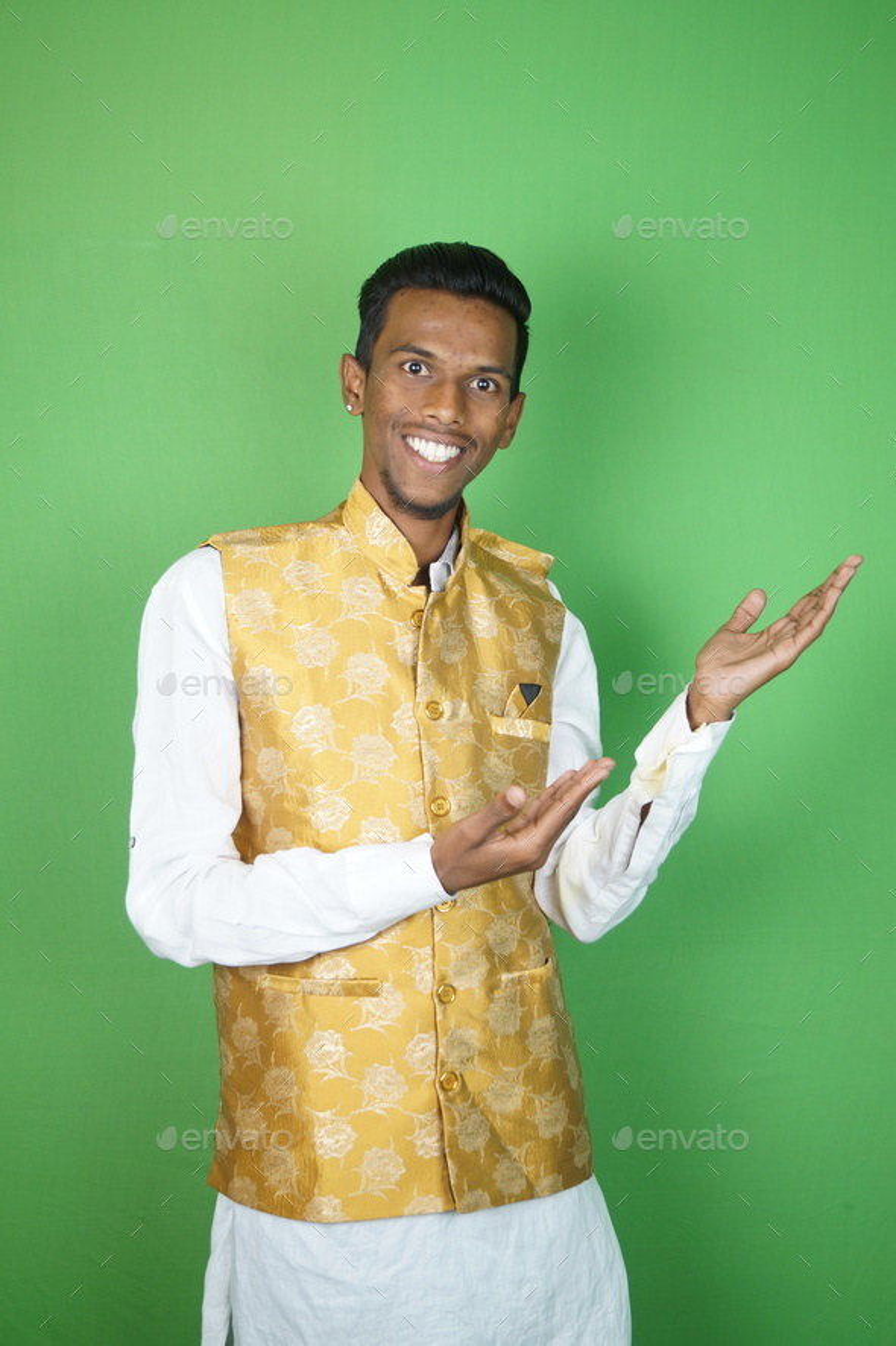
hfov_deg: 34.2
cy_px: 673
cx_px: 448
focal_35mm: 39
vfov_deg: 49.6
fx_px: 1457
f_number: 4.5
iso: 100
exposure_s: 1/125
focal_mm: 26
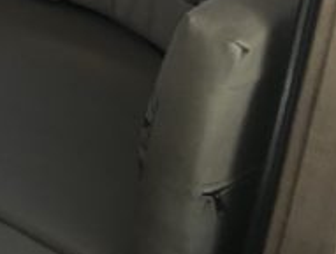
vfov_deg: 11.8
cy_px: -192
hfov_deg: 14.0
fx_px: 1138
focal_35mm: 117
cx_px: -345
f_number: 1.8
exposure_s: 1/30
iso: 25
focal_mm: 3.99
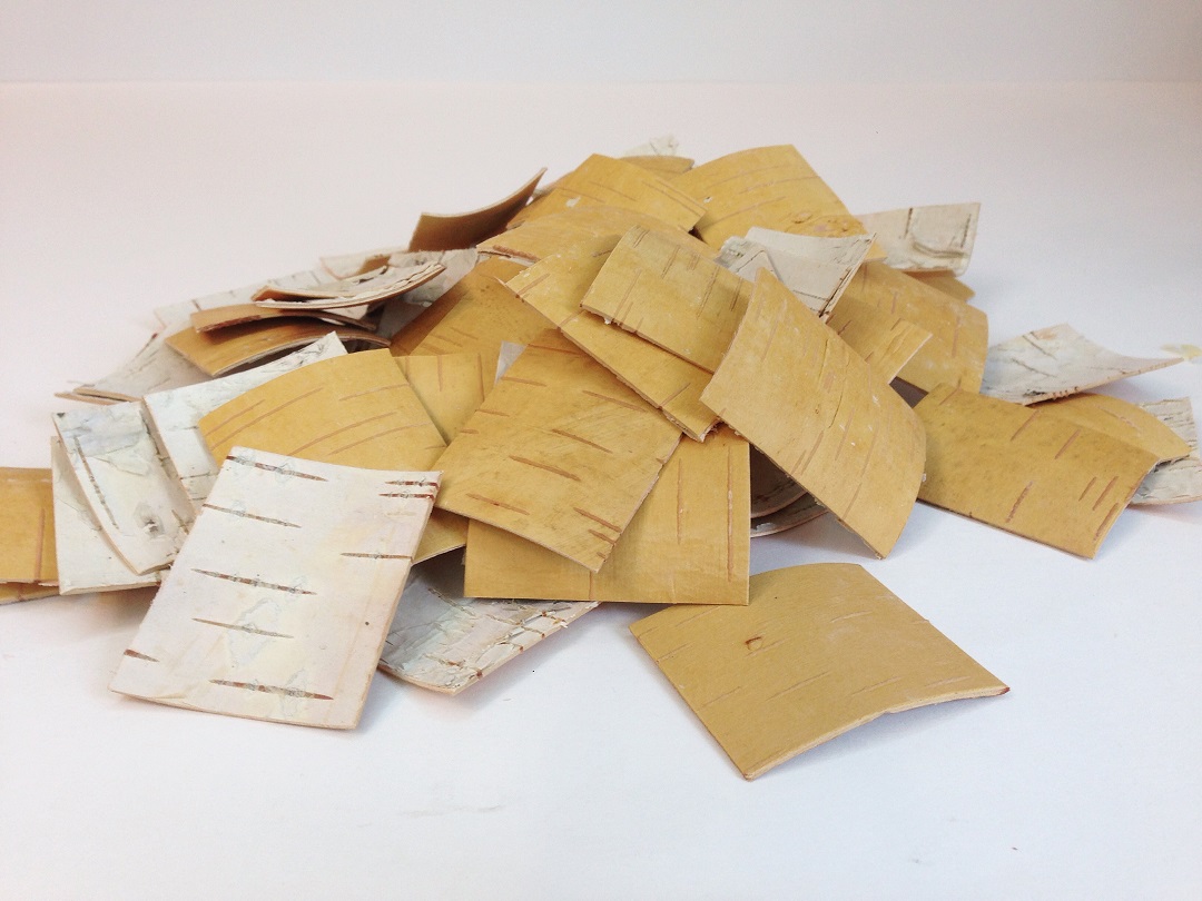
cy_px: 450
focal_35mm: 33
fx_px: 1146
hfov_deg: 55.4
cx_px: 601
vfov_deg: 42.9
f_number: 2.4
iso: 50
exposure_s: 1/40
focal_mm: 4.12
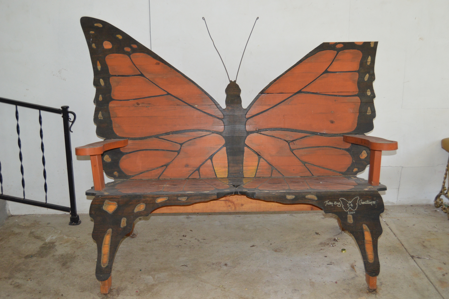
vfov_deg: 34.1
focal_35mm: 39
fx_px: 486
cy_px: 150
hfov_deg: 49.6
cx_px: 224
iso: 1000
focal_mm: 26
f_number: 4
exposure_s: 1/60
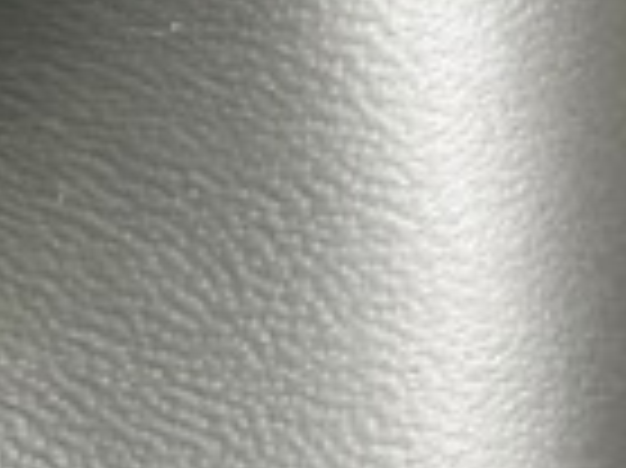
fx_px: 6396
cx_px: -1022
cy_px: 801
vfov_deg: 4.2
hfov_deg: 5.4
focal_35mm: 354
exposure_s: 1/30
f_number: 1.78
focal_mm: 6.86
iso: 400
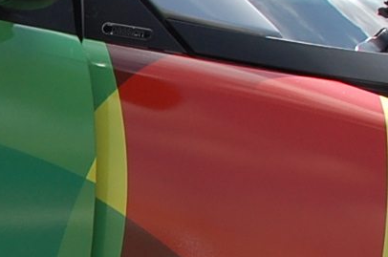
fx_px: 1613
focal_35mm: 150
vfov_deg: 9.1
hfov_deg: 12.8
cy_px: 154
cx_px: -231
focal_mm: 18
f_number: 8
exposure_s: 1/250
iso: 200
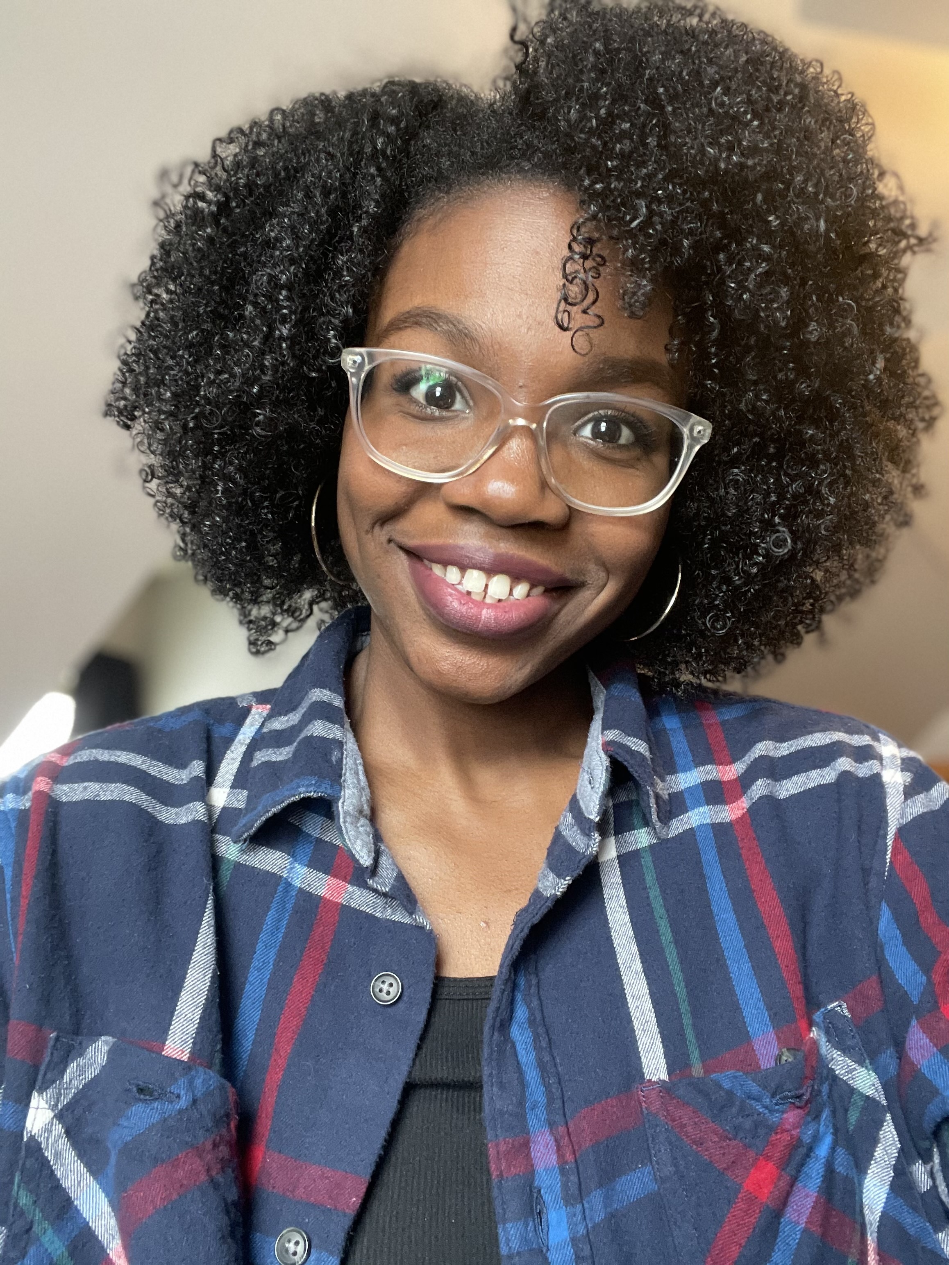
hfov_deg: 46.8
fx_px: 1097
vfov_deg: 60.0
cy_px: 632
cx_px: 474
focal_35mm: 30
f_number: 2.2
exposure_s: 1/30
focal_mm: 2.71
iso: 400
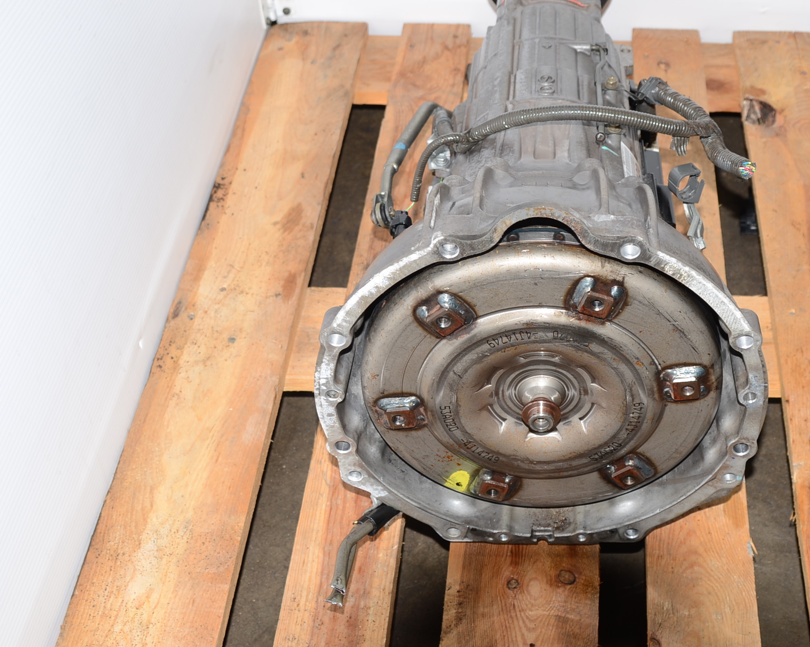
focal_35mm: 52
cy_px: 235
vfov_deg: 29.0
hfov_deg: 35.5
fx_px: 1246
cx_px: 561
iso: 100
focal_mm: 24
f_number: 5
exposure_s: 1/60
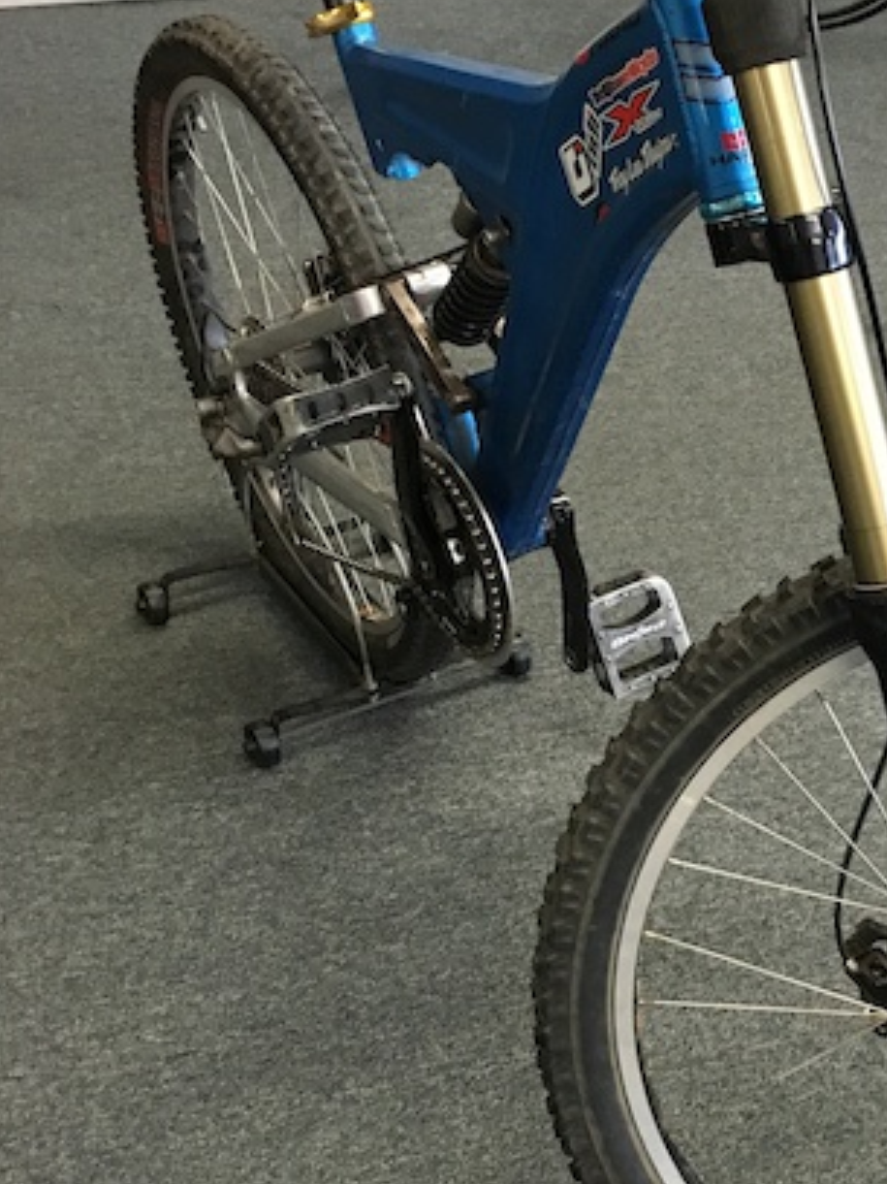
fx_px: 1948
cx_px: 843
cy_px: 675
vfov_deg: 33.7
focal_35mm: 57
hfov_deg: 24.7
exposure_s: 1/30
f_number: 2.2
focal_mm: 4.15
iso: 200
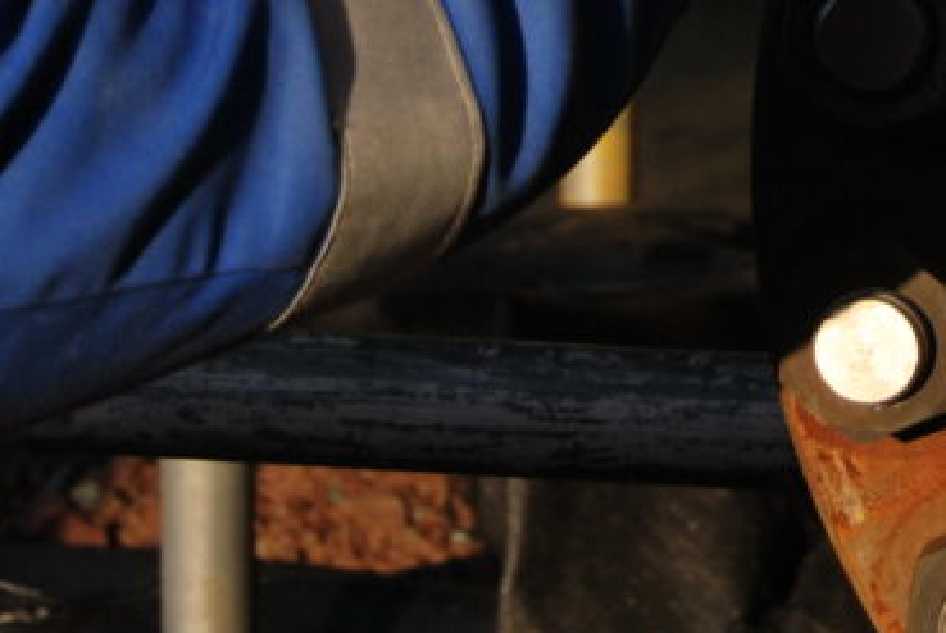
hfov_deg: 7.1
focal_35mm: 287
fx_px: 7551
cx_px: 946
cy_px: -528
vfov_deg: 4.7
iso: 200
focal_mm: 46
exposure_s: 1/320
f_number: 5.3
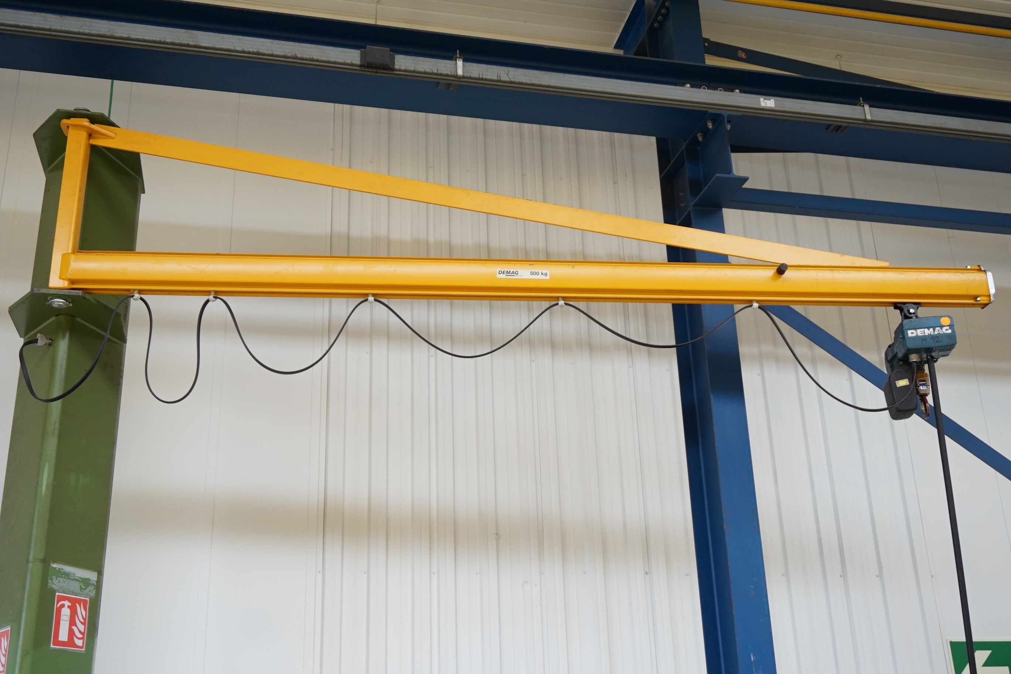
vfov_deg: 34.2
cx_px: 506
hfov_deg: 49.6
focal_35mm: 39
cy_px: 337
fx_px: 1095
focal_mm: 26
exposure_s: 1/160
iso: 640
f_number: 4.5
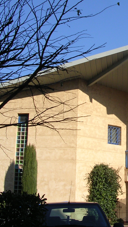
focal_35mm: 67
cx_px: 162
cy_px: 94
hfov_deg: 17.0
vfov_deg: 31.4
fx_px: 404
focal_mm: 5.8
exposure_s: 1/304
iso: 100
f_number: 5.6
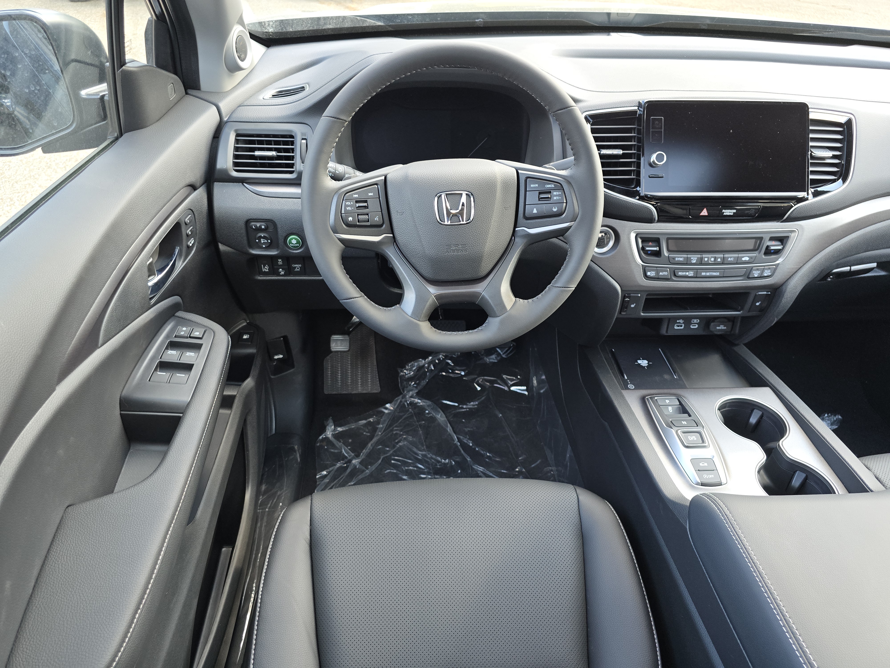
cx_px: 445
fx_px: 591
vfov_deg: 58.9
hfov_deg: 73.9
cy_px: 334
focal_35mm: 23
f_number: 1.7
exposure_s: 1/180
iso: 200
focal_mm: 6.3
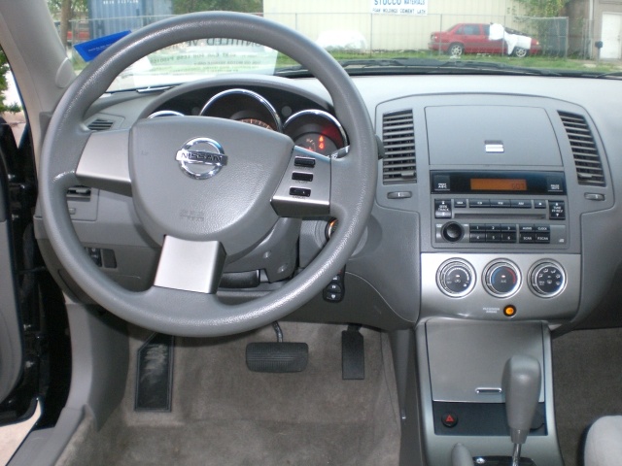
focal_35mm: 38
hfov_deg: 49.0
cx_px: 311
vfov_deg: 37.7
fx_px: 683
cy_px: 233
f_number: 3.1
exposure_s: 1/60
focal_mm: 6.3
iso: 200
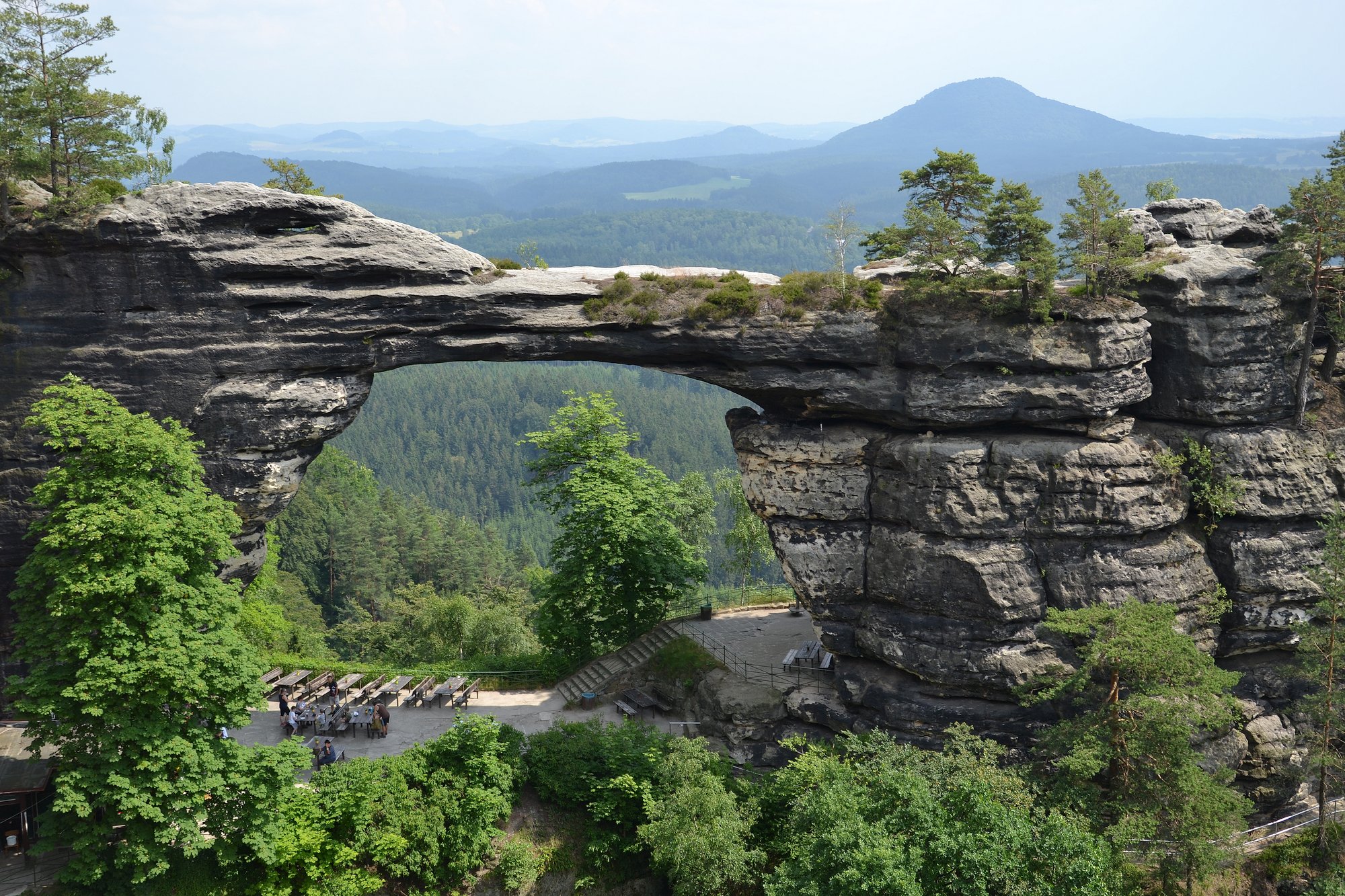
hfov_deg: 46.4
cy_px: 448
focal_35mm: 42
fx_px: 1569
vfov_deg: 31.9
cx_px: 672
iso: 100
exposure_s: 1/200
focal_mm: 28
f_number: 7.1
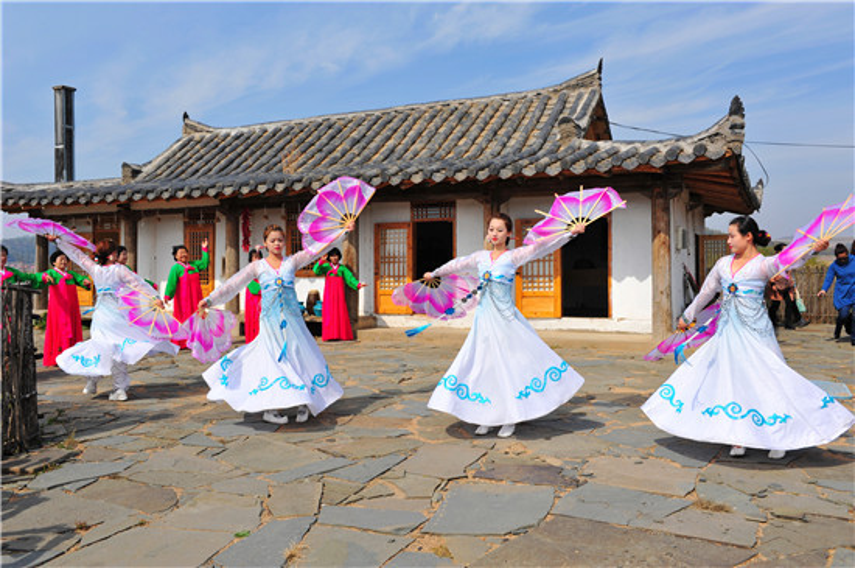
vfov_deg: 38.8
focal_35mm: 34
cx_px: 428
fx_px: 806
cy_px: 284
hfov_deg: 55.9
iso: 200
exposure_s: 1/1000
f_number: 7.1
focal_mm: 34
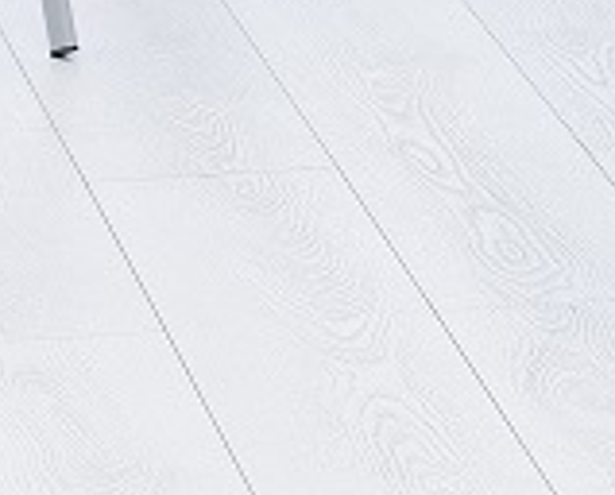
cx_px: 1640
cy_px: -824
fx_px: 9488
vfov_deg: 3.0
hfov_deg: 3.6
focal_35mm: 520
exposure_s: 1/200
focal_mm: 75
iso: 160
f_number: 4.5
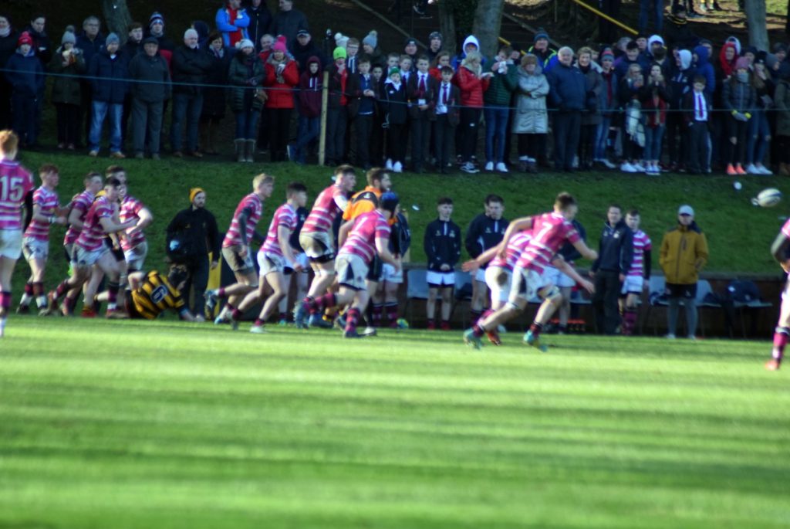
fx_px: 6919
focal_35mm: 315
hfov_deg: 6.5
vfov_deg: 4.4
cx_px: 395
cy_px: 264
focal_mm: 210
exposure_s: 1/800
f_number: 4.8
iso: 800
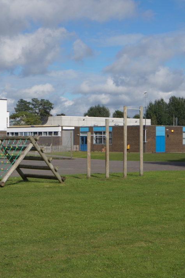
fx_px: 524
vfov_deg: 29.7
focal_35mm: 68
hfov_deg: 20.0
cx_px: 80
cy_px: 139
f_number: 6.3
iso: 100
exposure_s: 1/800
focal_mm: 30
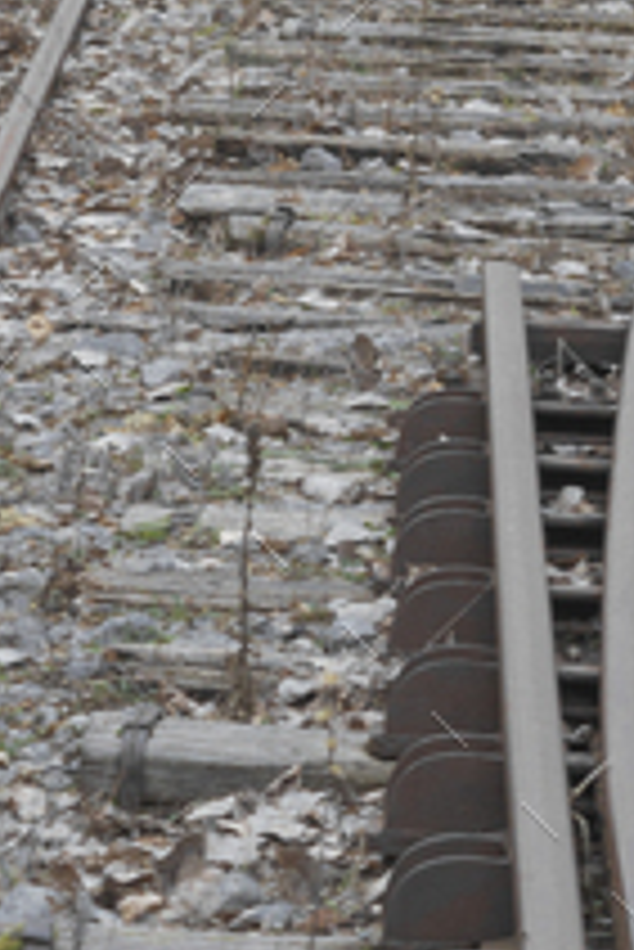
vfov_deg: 5.9
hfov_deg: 4.0
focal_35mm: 346
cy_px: -385
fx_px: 9127
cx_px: 22
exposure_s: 1/30
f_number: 8
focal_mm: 55
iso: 200
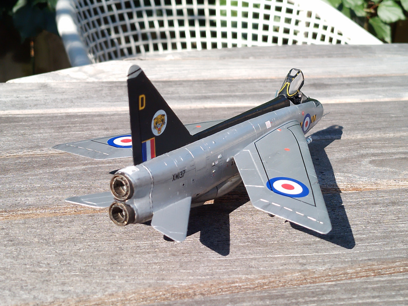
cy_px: 153
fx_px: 412
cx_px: 204
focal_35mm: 35
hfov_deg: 52.6
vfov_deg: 40.7
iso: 50
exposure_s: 1/333
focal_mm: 3.94
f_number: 2.4
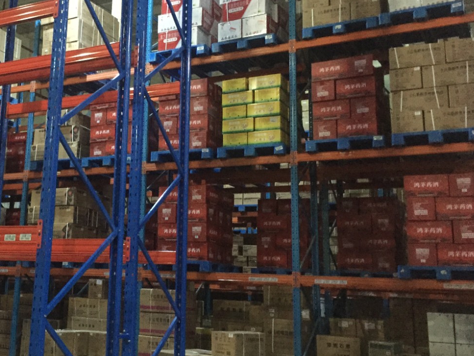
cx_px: 100
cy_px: 141
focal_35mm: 48
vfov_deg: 30.2
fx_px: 657
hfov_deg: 38.3
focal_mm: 4.15
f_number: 2.2
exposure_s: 1/17
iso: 800
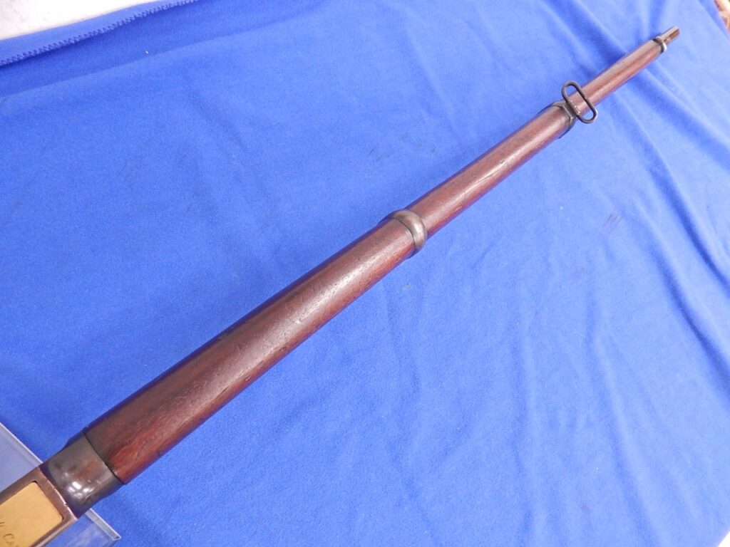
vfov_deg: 61.1
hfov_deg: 76.4
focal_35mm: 22
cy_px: 274
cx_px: 365
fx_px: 464
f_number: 3
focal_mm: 4
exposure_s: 1/13
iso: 400
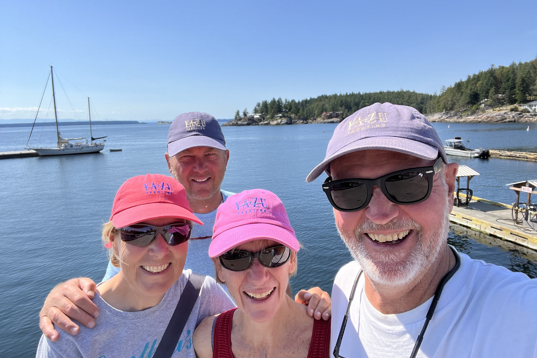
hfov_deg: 73.7
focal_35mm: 24
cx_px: 269
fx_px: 358
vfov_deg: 53.1
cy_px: 170
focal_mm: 2.71
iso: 32
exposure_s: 1/581
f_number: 2.2
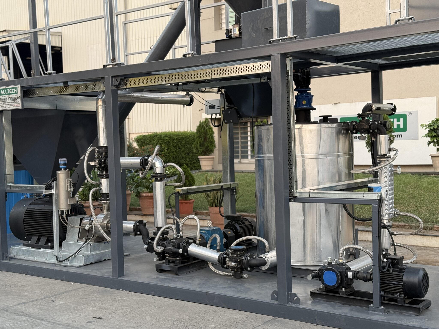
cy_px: 164
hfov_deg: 39.7
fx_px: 609
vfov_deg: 30.3
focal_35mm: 48
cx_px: 220
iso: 100
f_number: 1.78
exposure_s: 1/85
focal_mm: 6.76
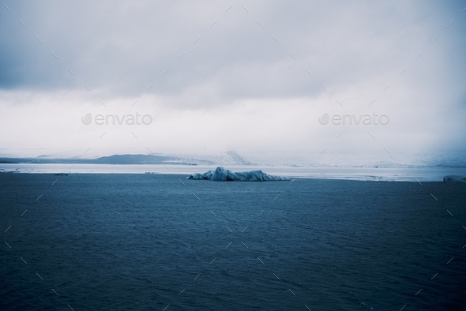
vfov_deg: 24.6
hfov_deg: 36.2
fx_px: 712
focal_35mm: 55
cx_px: 233
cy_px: 156
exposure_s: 1/1250
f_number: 1.8
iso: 125
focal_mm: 55
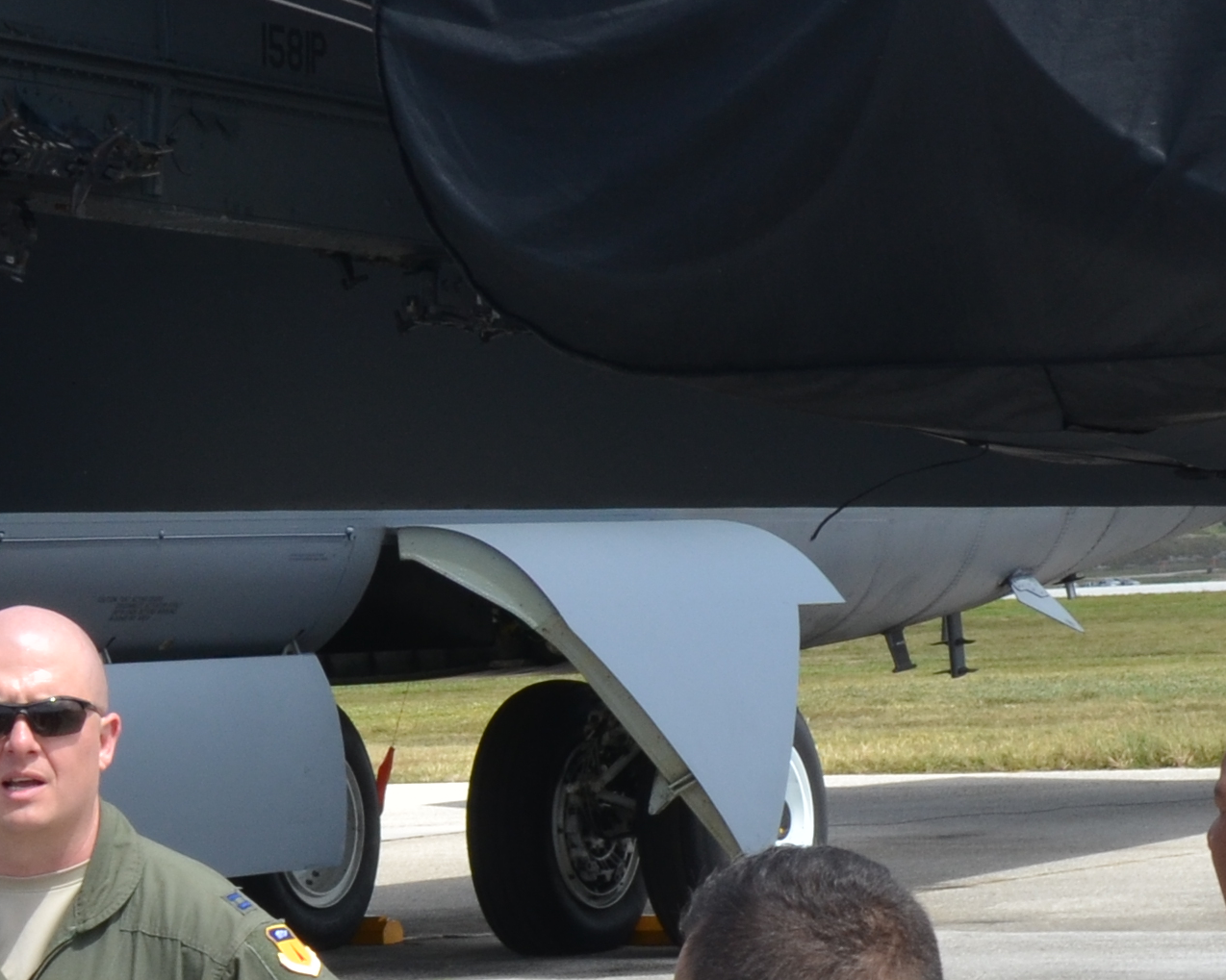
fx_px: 5914
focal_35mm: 163
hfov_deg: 11.8
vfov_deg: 9.4
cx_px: 140
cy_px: 864
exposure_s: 1/250
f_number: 16
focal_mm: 30
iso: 250
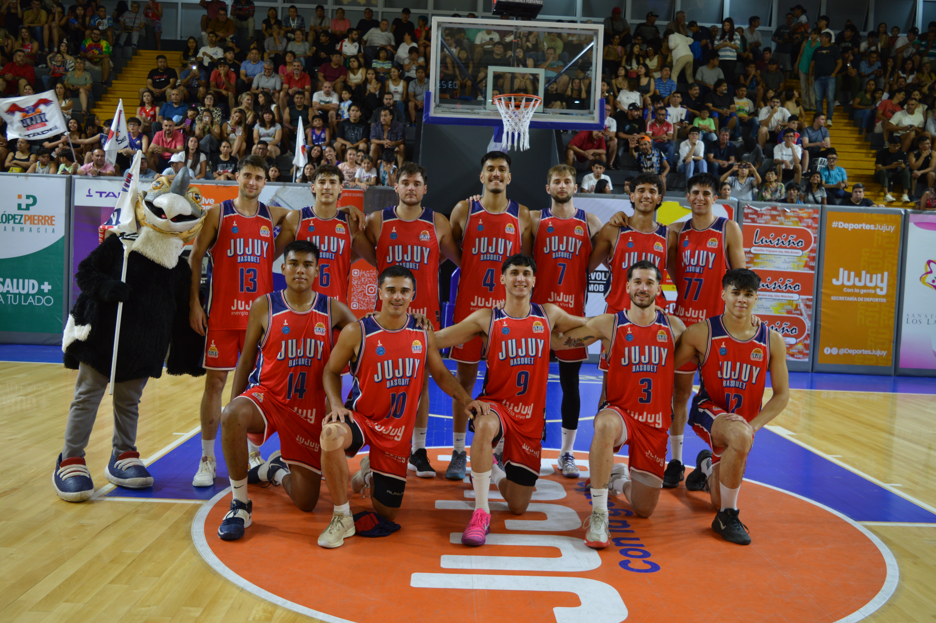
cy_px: 312
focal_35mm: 33
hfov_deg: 57.3
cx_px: 468
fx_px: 857
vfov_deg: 39.9
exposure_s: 1/80
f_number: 4.5
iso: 400
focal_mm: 22
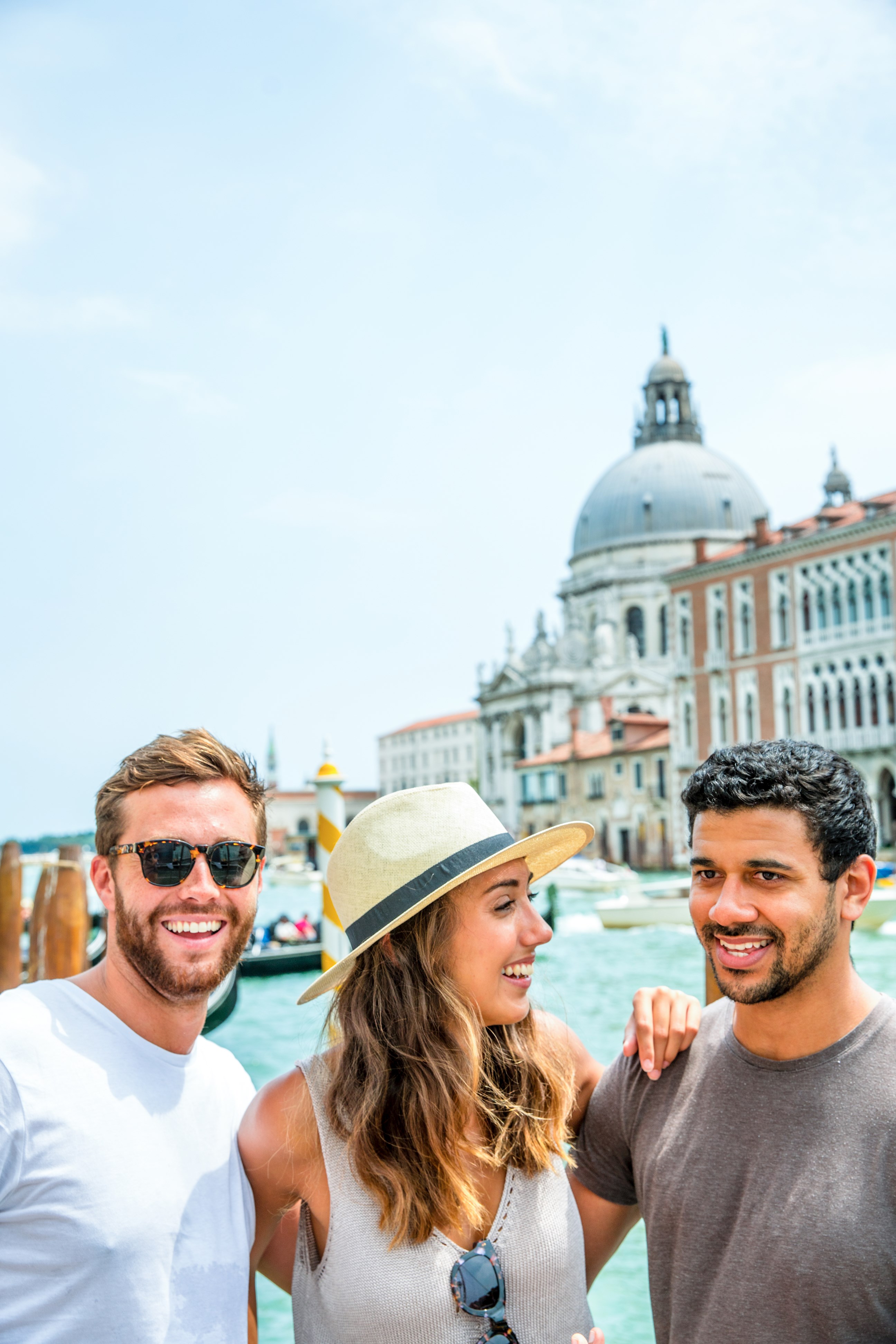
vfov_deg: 46.4
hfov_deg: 31.9
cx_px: 448
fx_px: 1567
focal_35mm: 42
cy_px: 672
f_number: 5.6
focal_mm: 42
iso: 320
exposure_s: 1/800
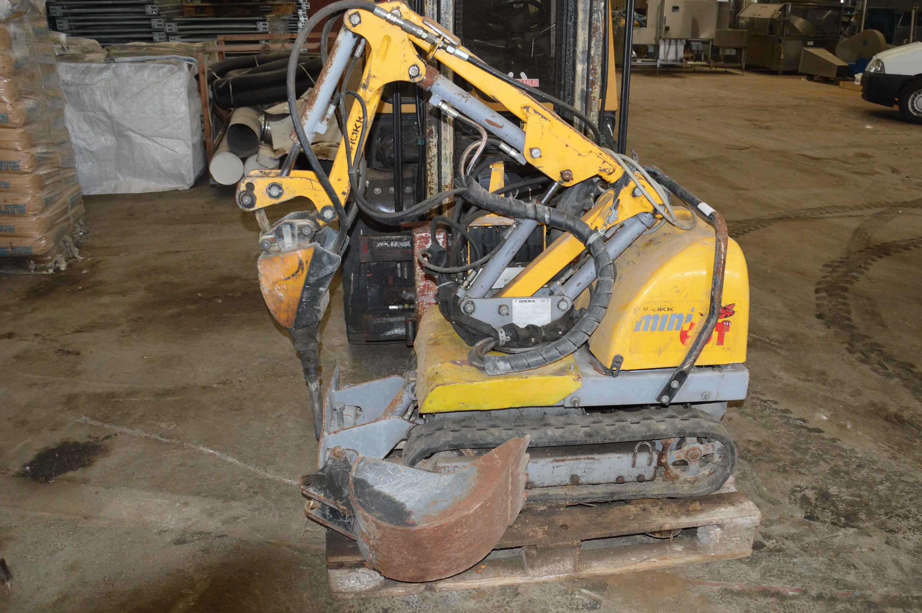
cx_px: 498
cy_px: 312
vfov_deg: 43.5
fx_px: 768
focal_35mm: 30
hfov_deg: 61.9
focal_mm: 18
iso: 1250
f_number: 3.5
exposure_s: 1/60
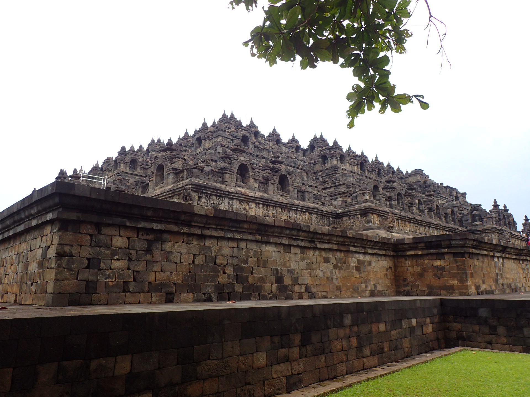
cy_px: 198
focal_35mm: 25
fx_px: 383
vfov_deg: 54.9
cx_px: 265
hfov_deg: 69.4
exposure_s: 1/250
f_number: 2.8
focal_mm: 4.5
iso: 100
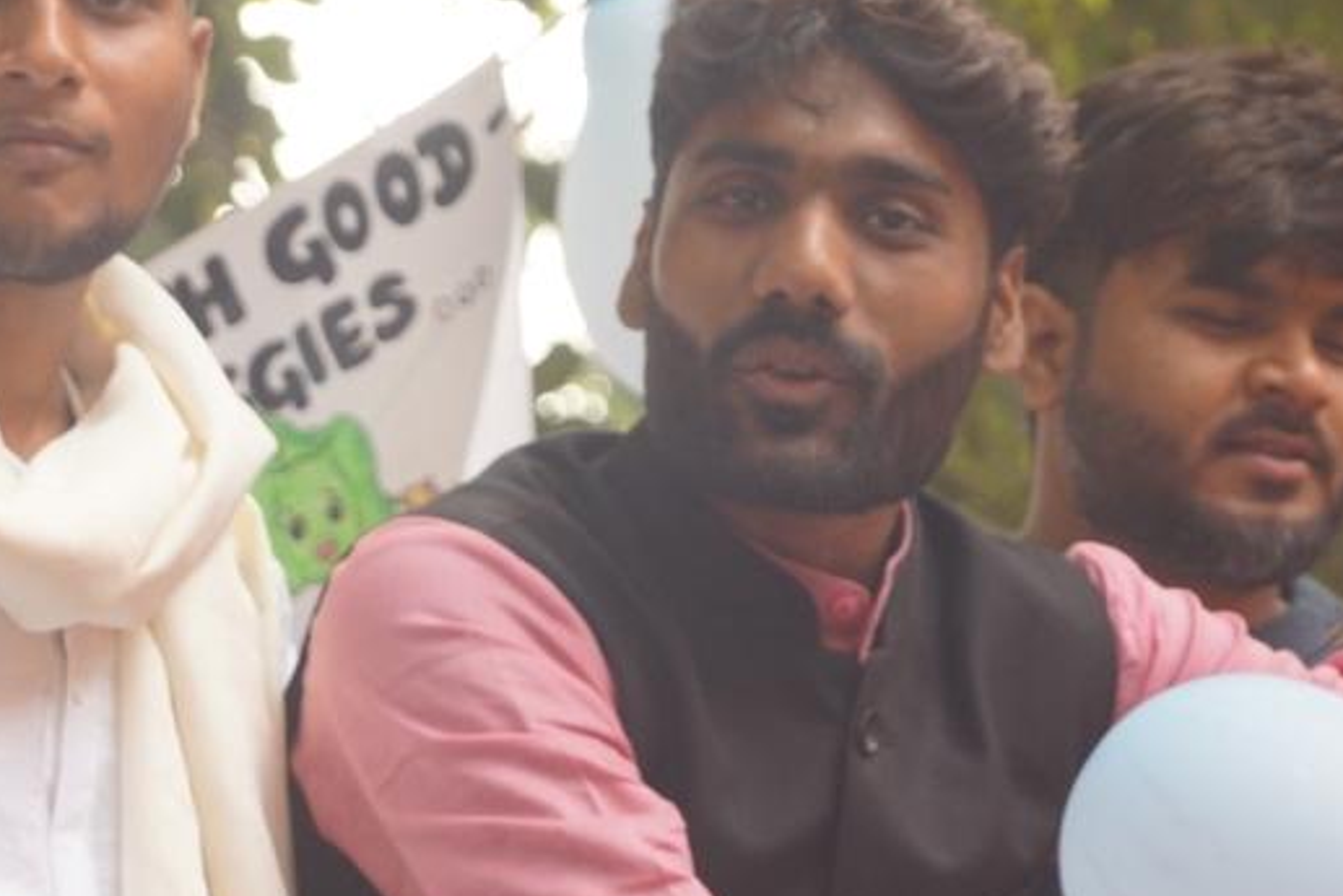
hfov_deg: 9.2
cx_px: 442
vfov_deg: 6.2
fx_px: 8321
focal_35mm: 223
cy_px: 196
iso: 400
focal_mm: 75
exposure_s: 1/160
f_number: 5.6
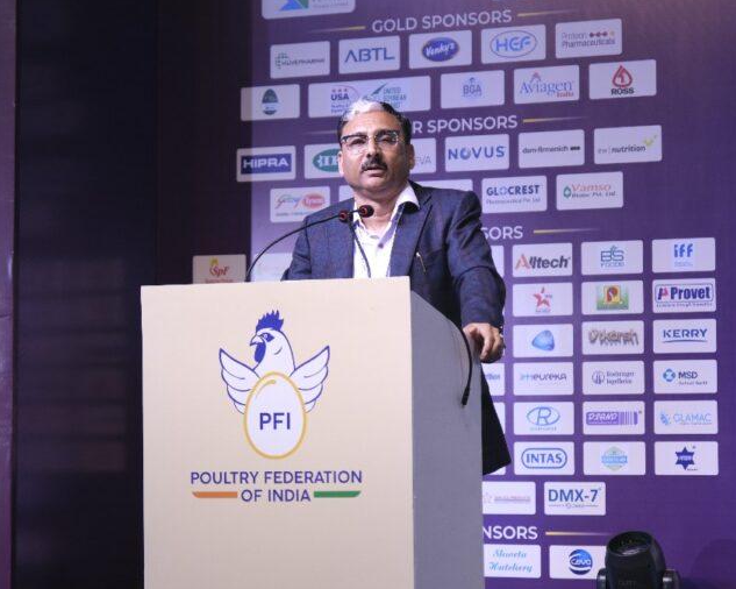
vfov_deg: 13.4
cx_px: 312
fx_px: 2504
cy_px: 293
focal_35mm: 115
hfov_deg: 16.7
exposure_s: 1/125
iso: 400
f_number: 4
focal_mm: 67.5
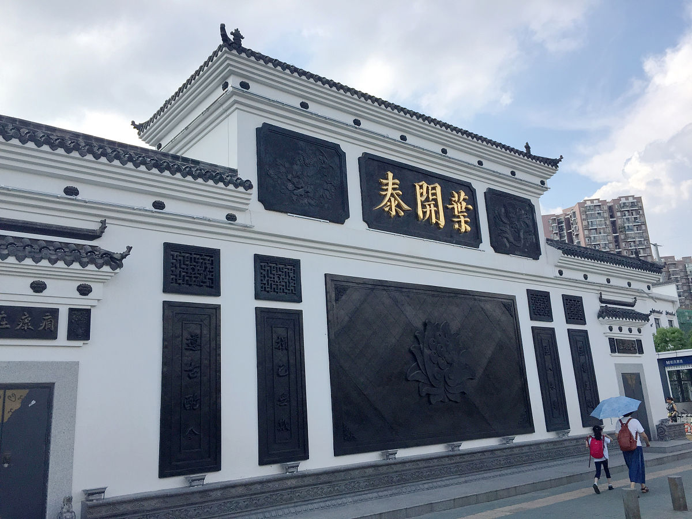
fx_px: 580
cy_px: 260
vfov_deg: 48.2
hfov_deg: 61.7
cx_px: 346
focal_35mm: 29
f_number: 2.2
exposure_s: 1/1799
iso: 32
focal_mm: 4.15
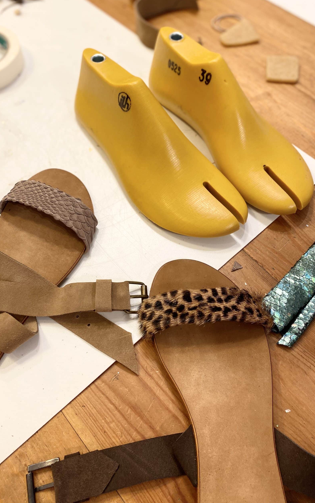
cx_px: 149
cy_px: 250
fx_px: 385
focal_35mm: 28
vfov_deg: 66.5
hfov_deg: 44.5
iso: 80
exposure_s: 1/50
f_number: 1.8
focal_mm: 4.25
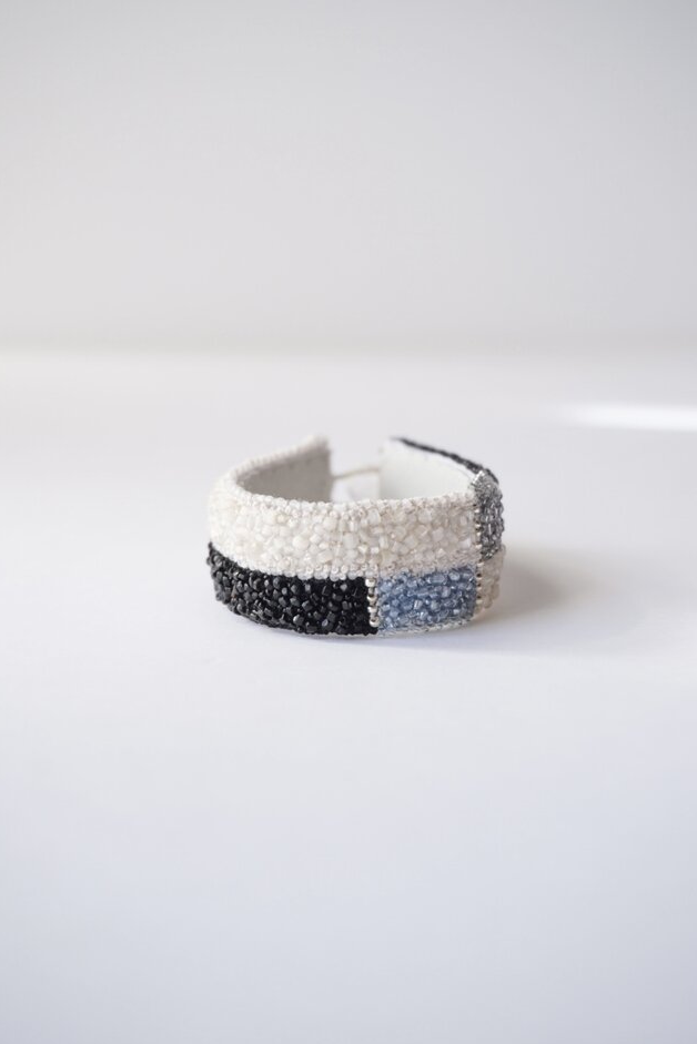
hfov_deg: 23.4
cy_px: 522
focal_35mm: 58
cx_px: 343
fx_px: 1683
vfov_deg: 34.5
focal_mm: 38
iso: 200
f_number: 5.6
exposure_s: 1/60
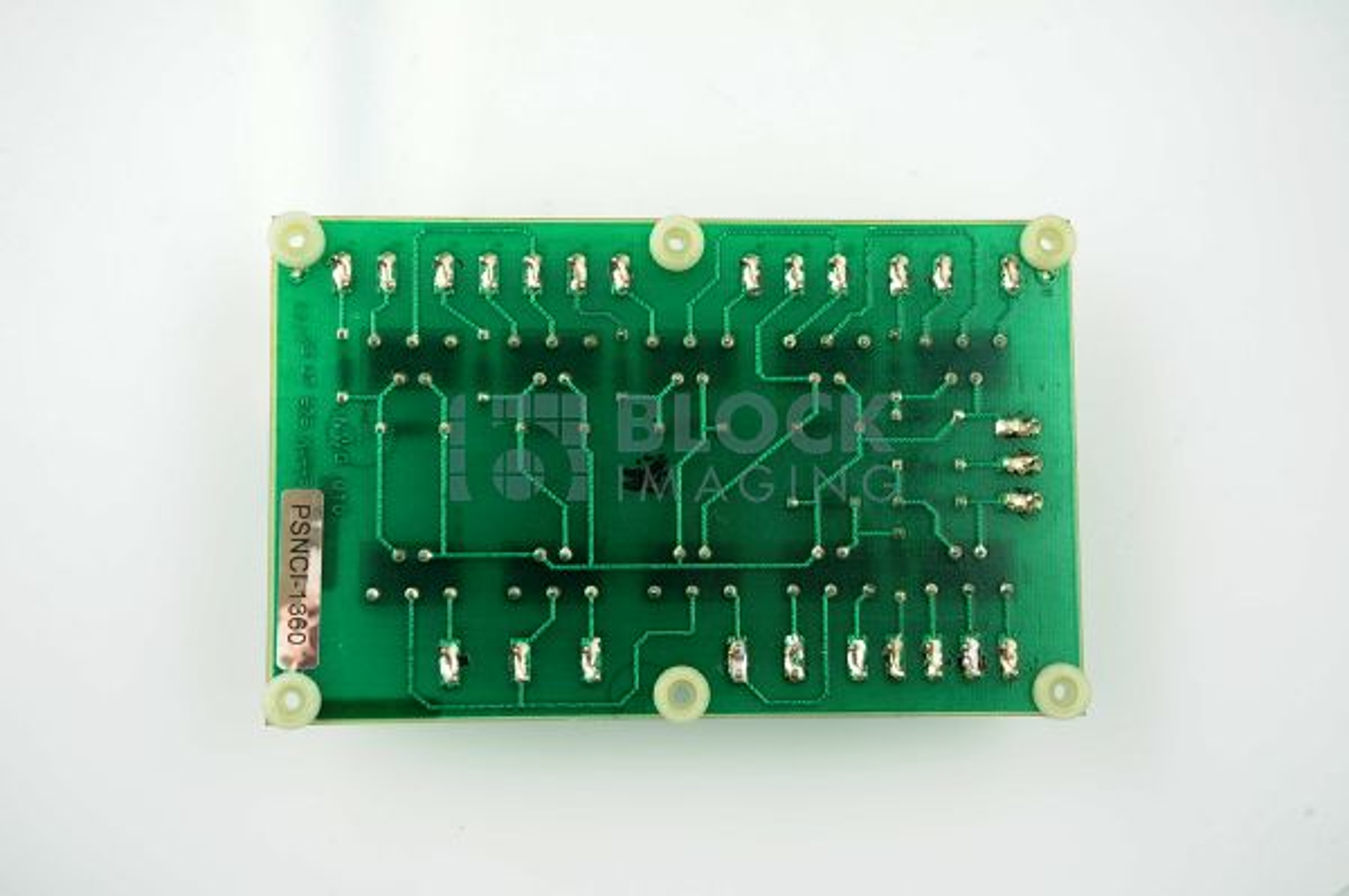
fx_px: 2321
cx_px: 674
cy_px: 448
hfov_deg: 32.4
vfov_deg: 21.9
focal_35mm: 62
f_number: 7.1
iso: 800
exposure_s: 1/100
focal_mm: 62
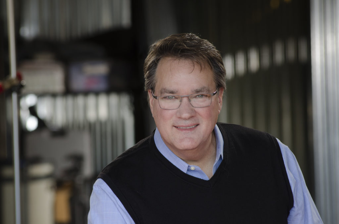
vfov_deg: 4.9
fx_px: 2607
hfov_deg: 7.4
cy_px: 112
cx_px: 170
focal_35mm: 278
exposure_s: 1/50
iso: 400
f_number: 5.6
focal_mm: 185
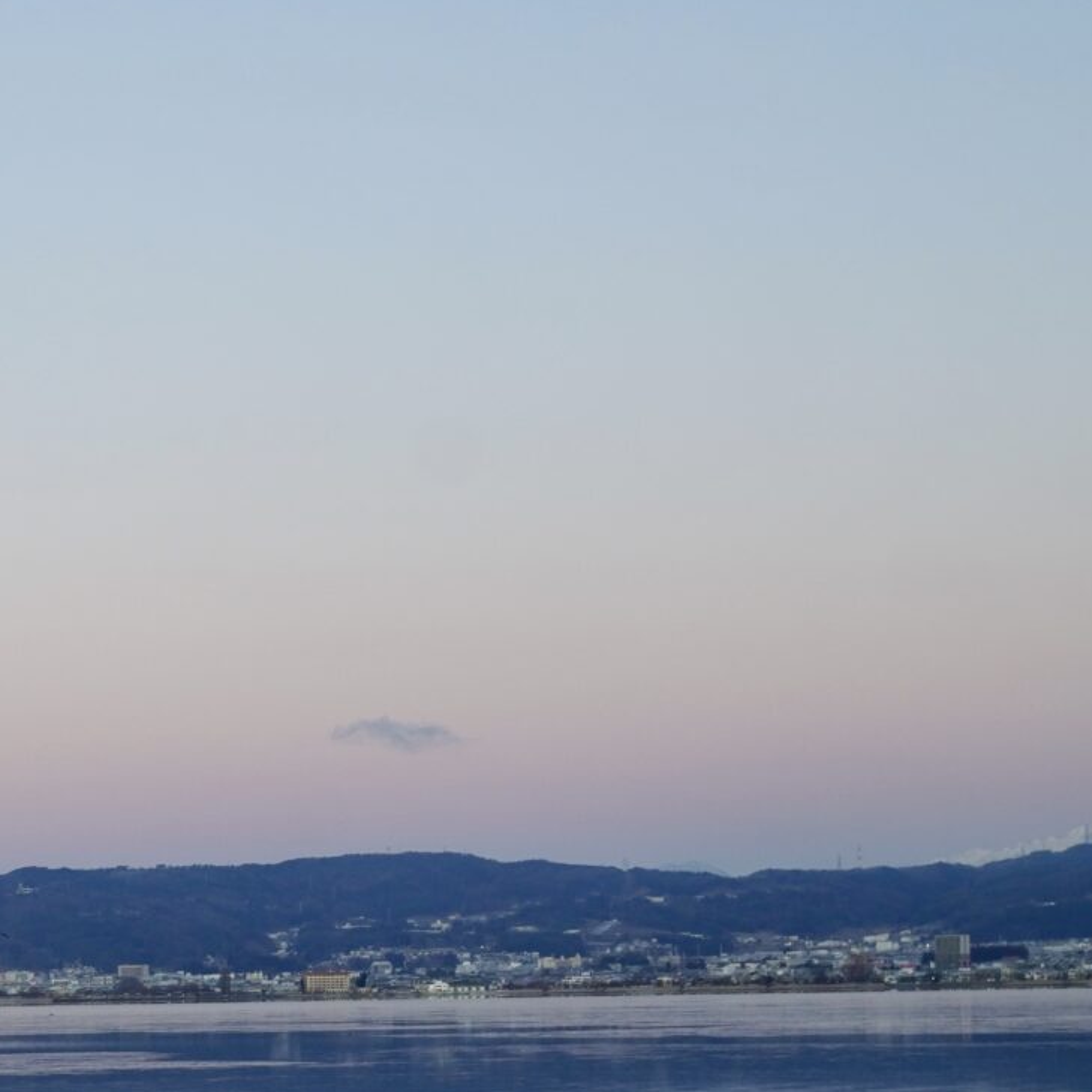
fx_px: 3069
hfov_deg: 18.7
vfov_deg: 19.8
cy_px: 959
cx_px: -348
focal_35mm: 86
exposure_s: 1/40
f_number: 6.3
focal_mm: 24
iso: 250
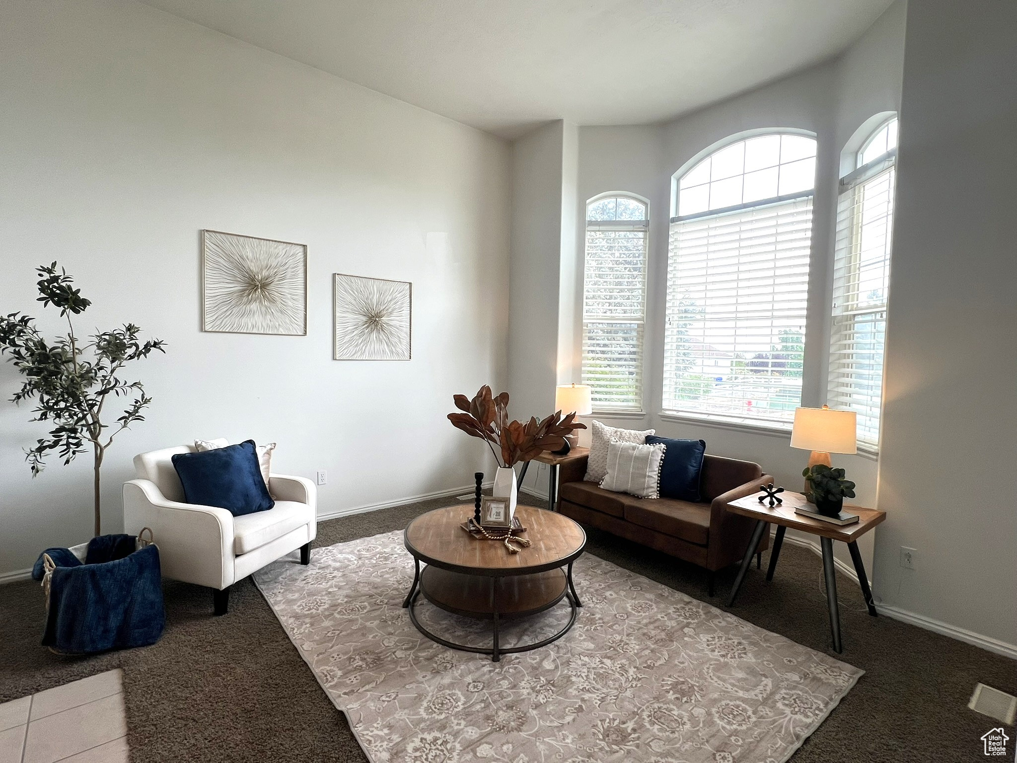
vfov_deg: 74.7
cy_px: 382
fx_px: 499
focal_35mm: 17
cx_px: 508
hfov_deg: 91.0
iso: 40
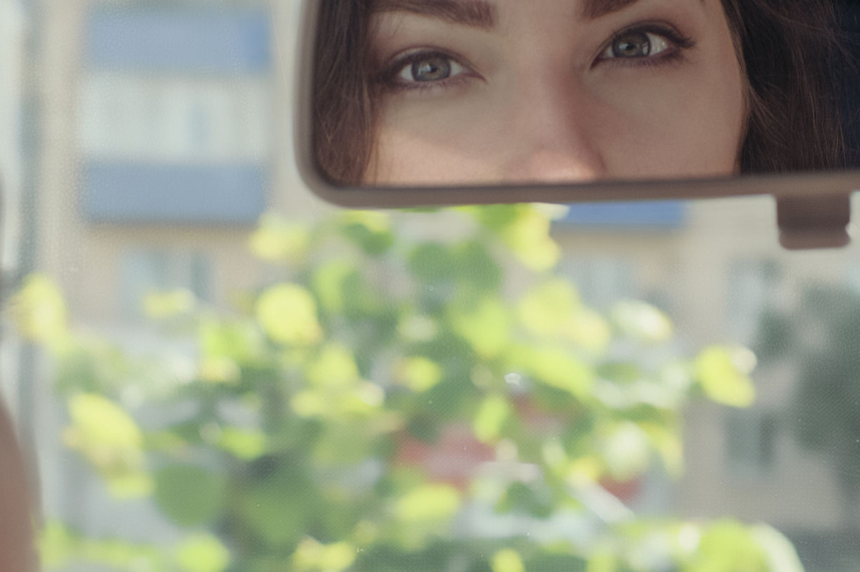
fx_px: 3699
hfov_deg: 13.2
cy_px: 338
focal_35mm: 155
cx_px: 638
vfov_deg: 8.8
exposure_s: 1/320
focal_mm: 50
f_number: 5.6
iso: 200
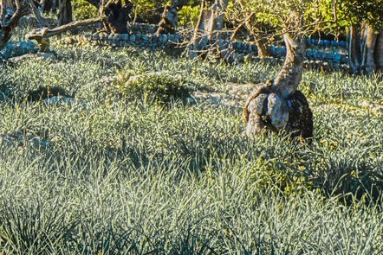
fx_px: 1873
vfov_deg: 7.7
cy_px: -115
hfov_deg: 10.9
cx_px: -295
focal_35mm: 176
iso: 50
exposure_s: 1/100
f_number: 6.3
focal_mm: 32
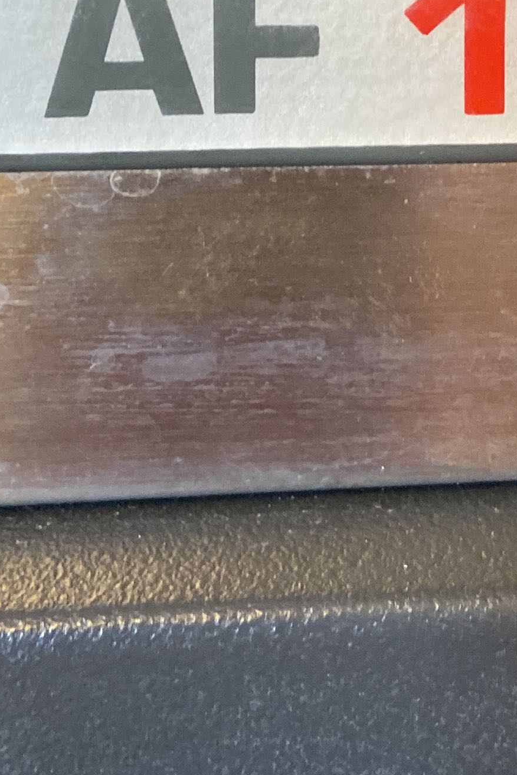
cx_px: 509
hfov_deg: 16.1
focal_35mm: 83
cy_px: -71
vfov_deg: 23.1
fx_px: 1788
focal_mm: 4.25
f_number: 1.8
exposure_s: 1/50
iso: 250
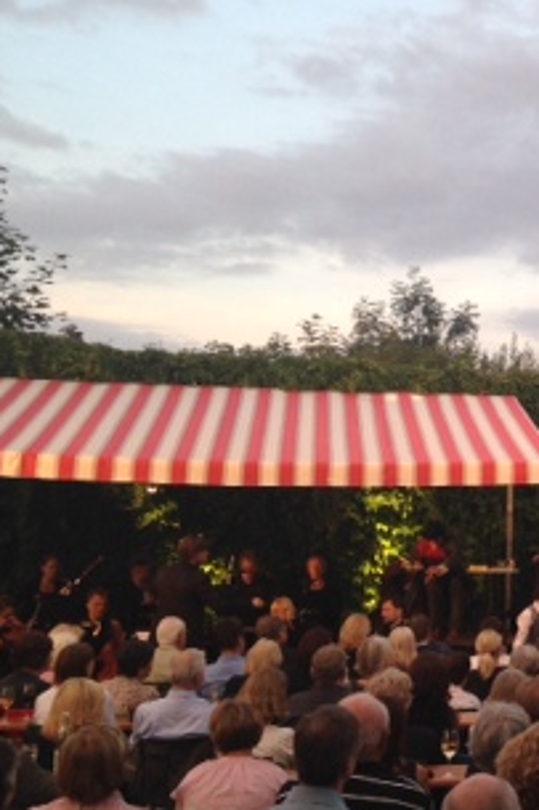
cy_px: 377
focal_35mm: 72
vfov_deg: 28.1
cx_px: 714
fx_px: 1619
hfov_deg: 17.6
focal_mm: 4.12
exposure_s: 1/120
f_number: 2.4
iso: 80
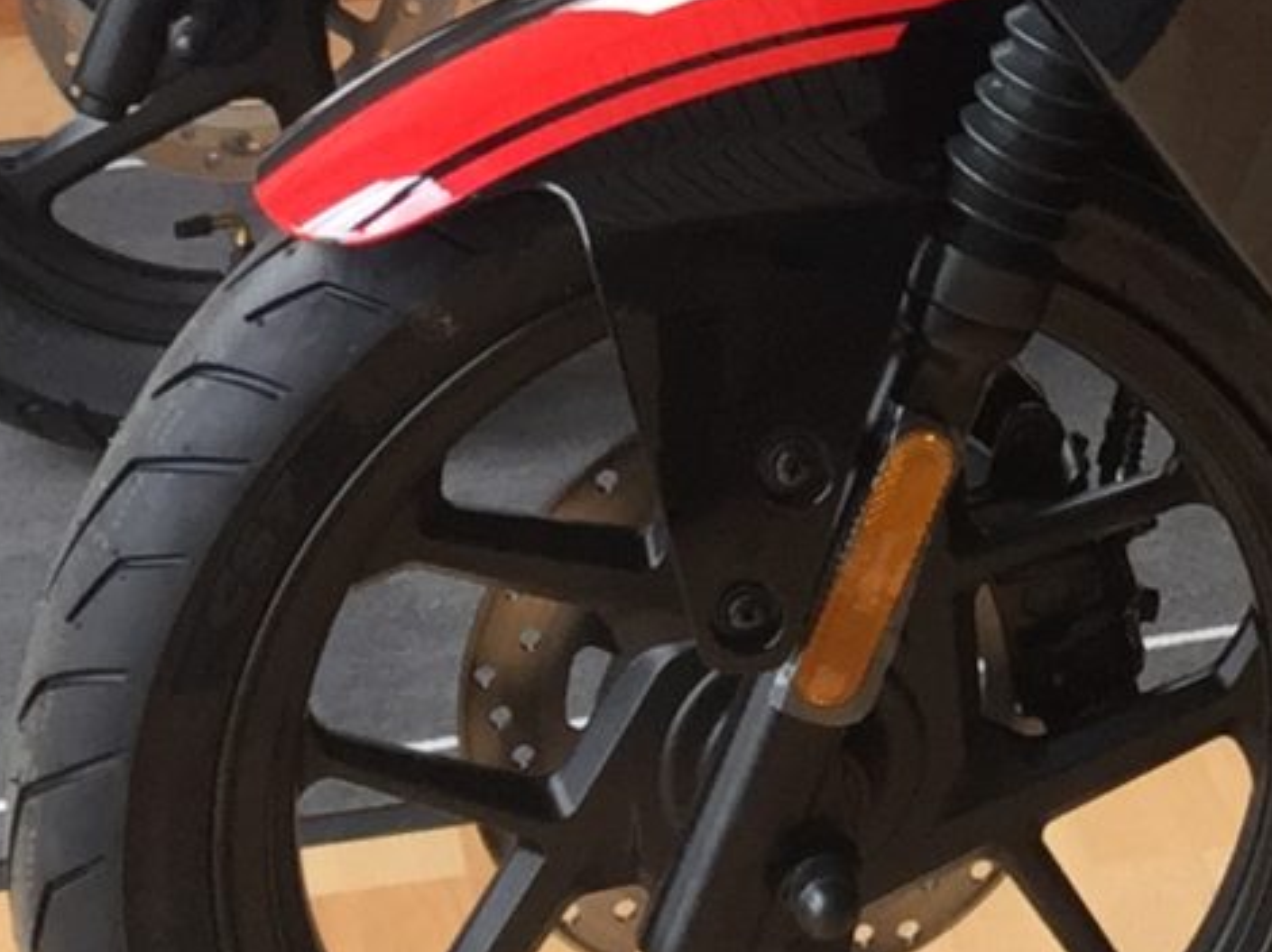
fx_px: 5803
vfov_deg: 8.7
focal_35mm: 158
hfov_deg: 12.2
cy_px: -1144
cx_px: 1602
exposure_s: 1/100
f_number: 2.2
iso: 40
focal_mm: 4.15
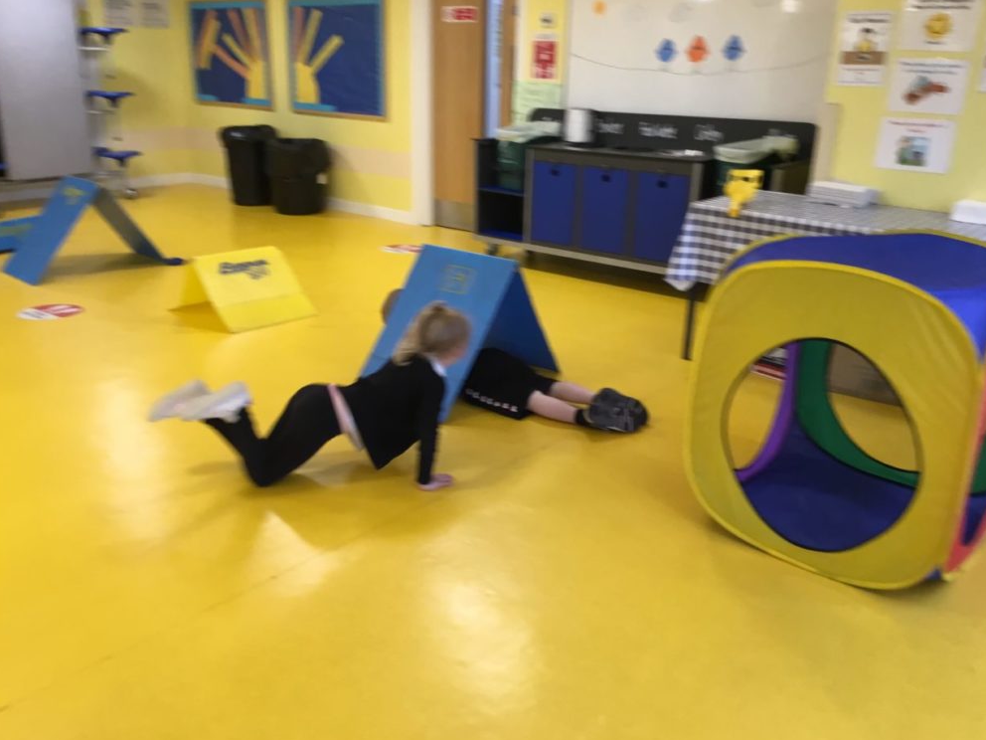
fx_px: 911
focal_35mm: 32
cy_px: 380
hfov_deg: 56.8
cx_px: 504
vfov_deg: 44.2
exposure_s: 1/33
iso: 64
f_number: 2.4
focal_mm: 3.3
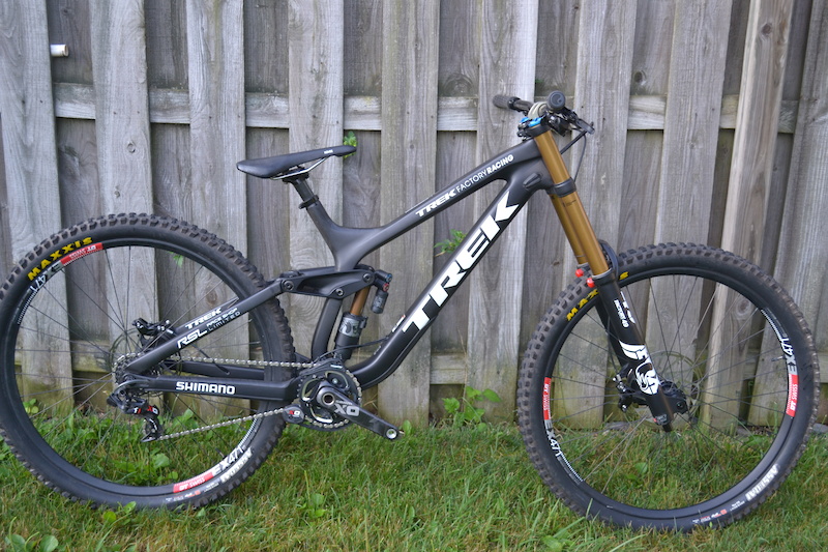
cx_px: 414
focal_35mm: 44
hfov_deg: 45.0
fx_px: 1000
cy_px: 276
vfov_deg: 30.8
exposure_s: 1/125
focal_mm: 29
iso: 400
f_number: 4.5
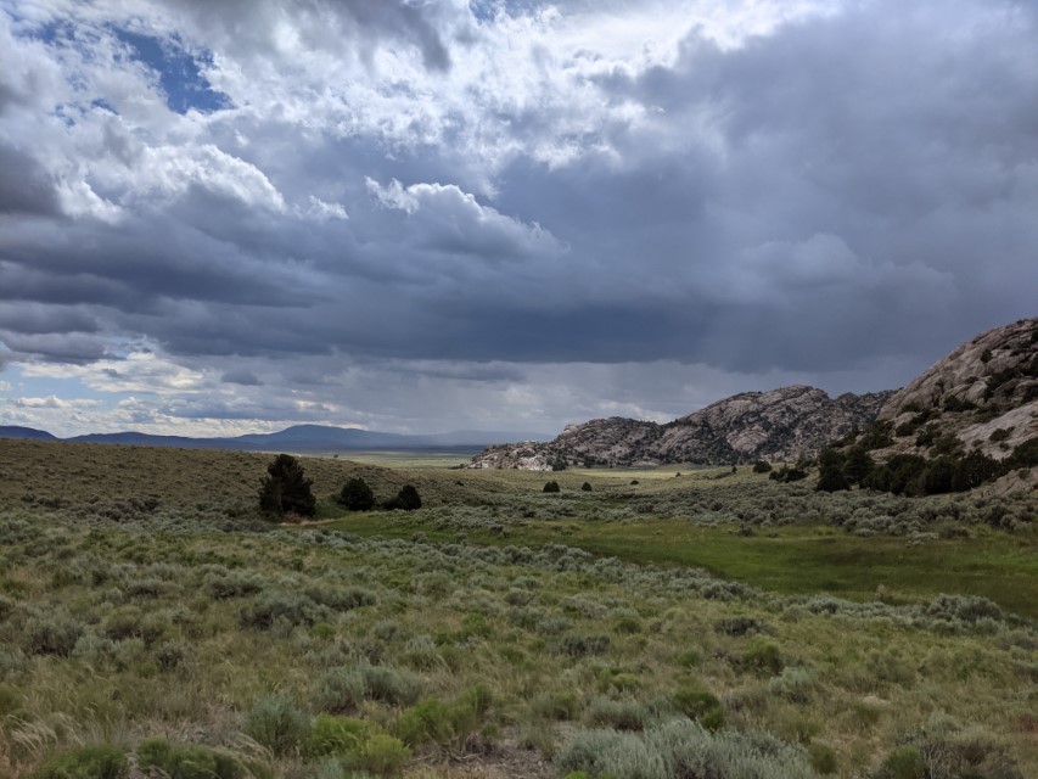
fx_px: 810
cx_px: 519
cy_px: 390
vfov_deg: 51.4
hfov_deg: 65.3
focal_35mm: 27
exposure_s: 1/23256
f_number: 1.8
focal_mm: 4.44
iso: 92
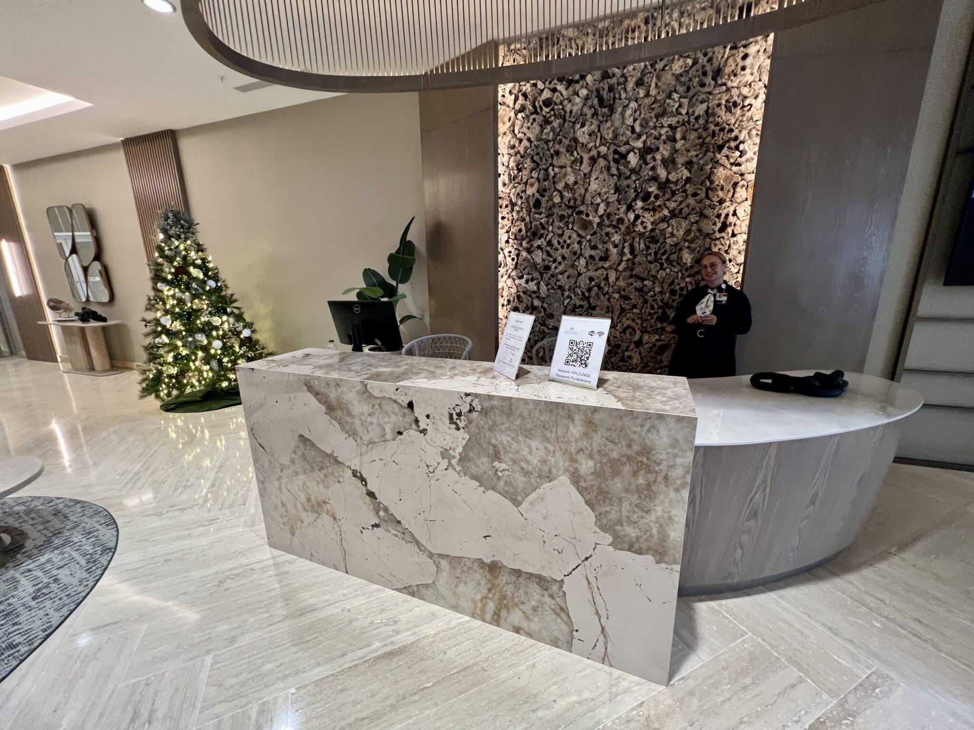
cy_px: 365
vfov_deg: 89.9
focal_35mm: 13
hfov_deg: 106.2
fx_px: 366
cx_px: 487
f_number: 1.8
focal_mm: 1.57
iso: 200
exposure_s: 1/60
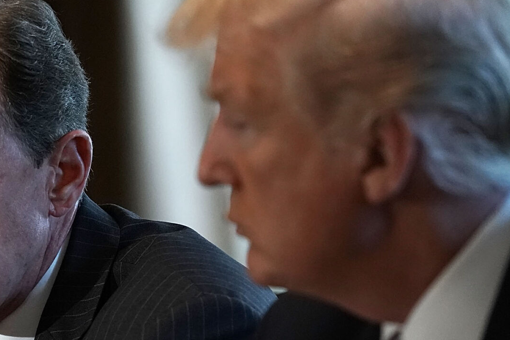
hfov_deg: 4.3
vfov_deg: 2.9
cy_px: 346
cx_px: 6
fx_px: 6771
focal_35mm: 478
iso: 3200
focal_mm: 200
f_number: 4
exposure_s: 1/500
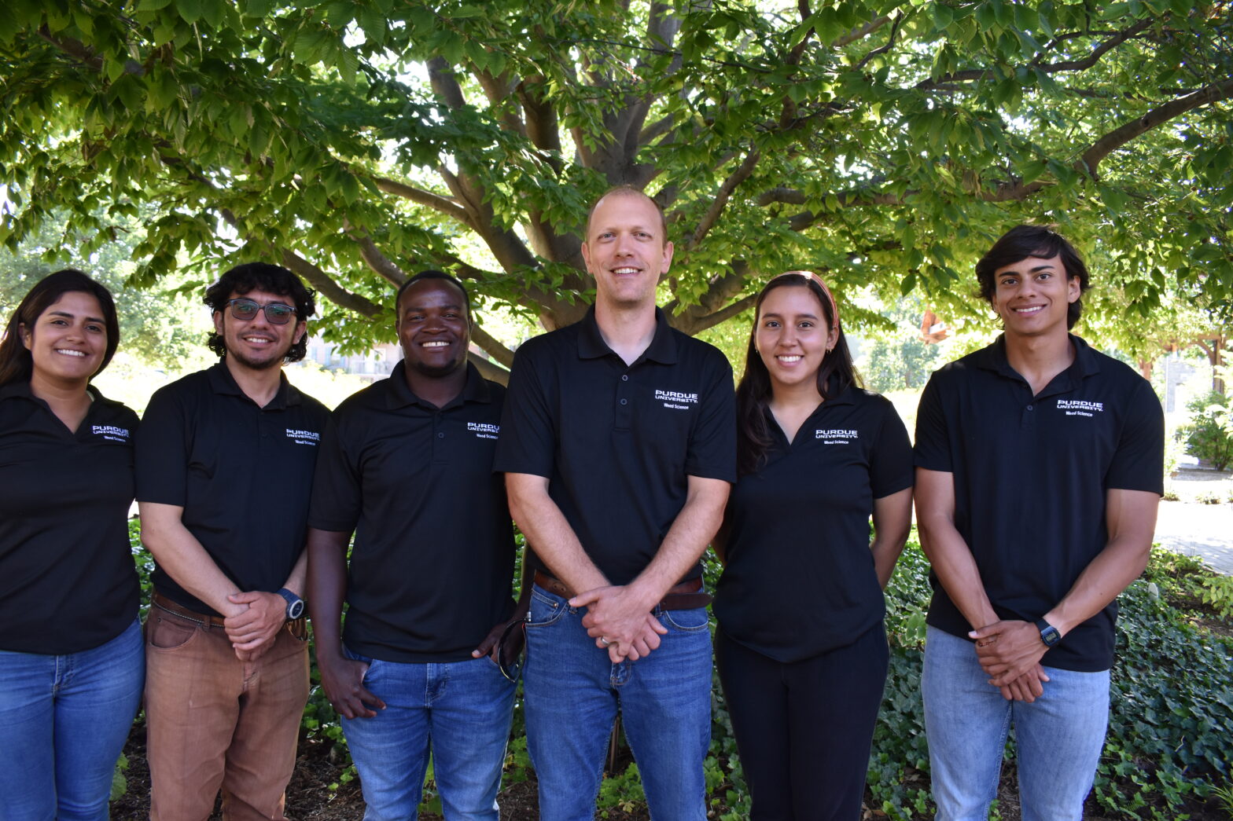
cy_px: 410
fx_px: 925
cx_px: 616
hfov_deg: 67.4
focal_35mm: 27
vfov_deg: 47.9
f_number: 5
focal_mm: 18
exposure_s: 1/80
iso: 400
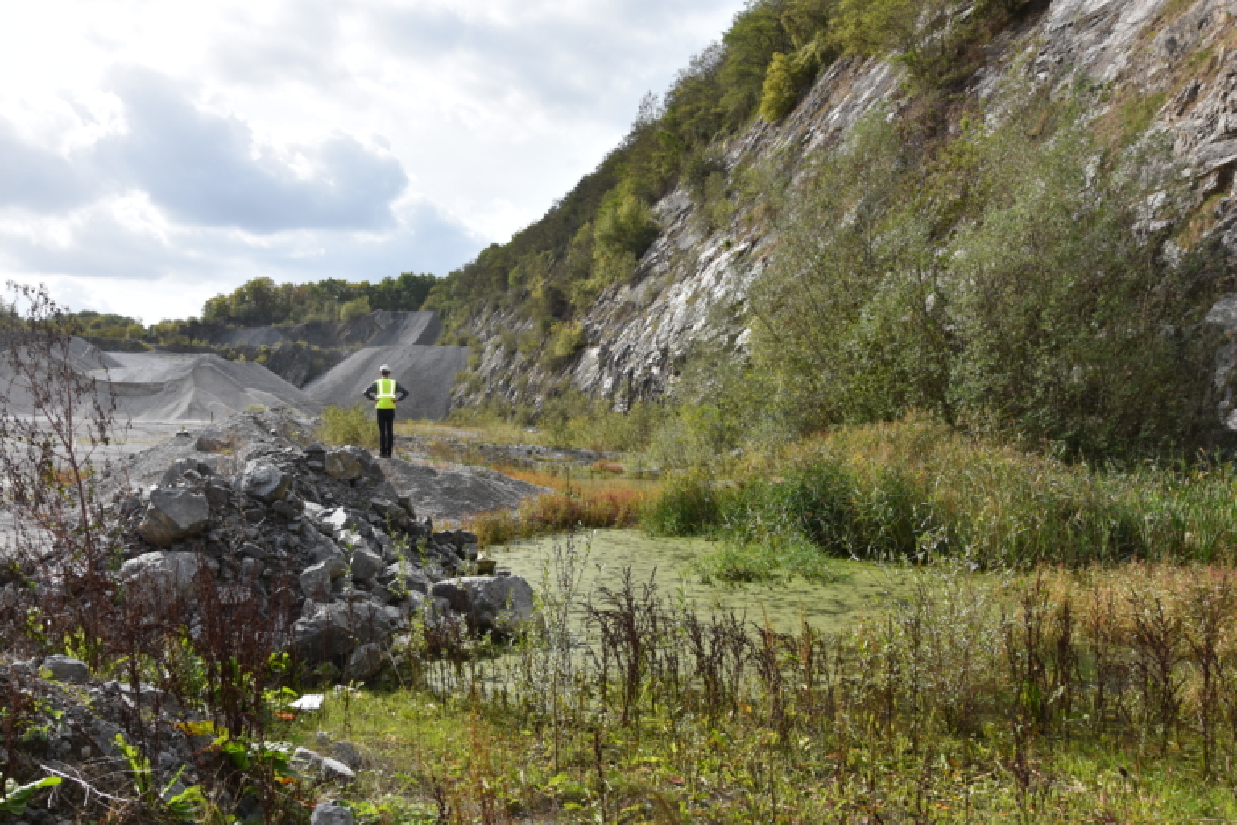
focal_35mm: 52
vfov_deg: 25.8
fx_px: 1804
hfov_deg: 37.9
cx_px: 618
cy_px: 412
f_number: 10
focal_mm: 35
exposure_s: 1/250
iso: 100
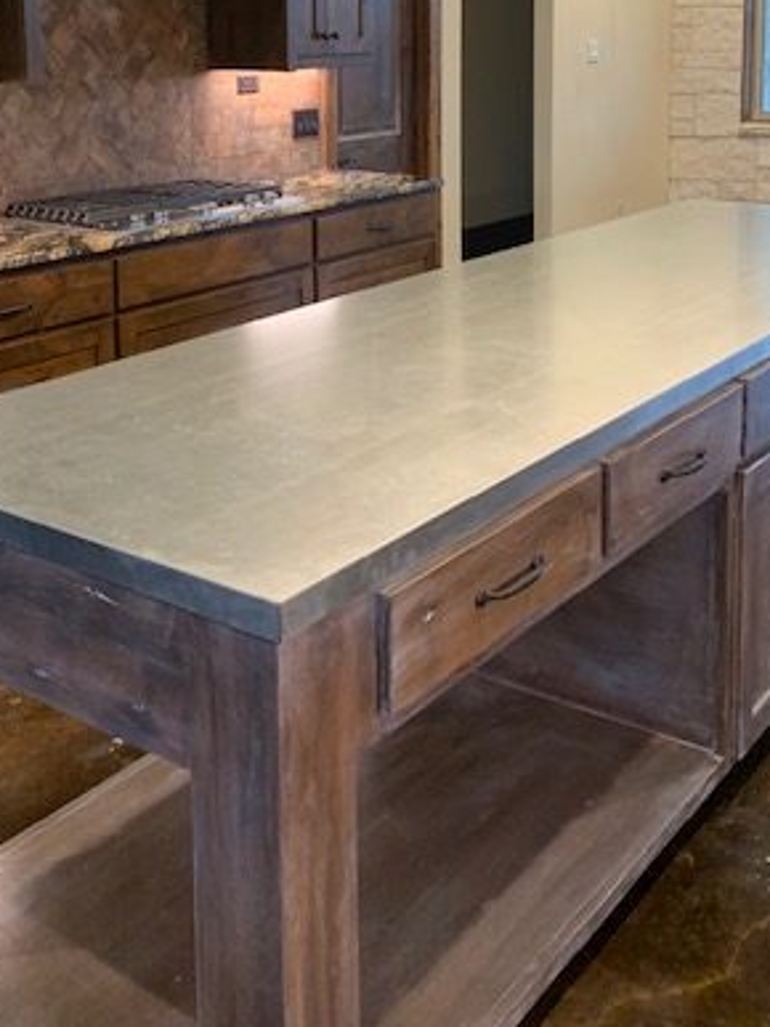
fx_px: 1276
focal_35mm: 43
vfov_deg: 41.9
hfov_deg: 33.6
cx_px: 364
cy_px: 199
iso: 200
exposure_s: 1/60
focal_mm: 4.25
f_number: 1.8
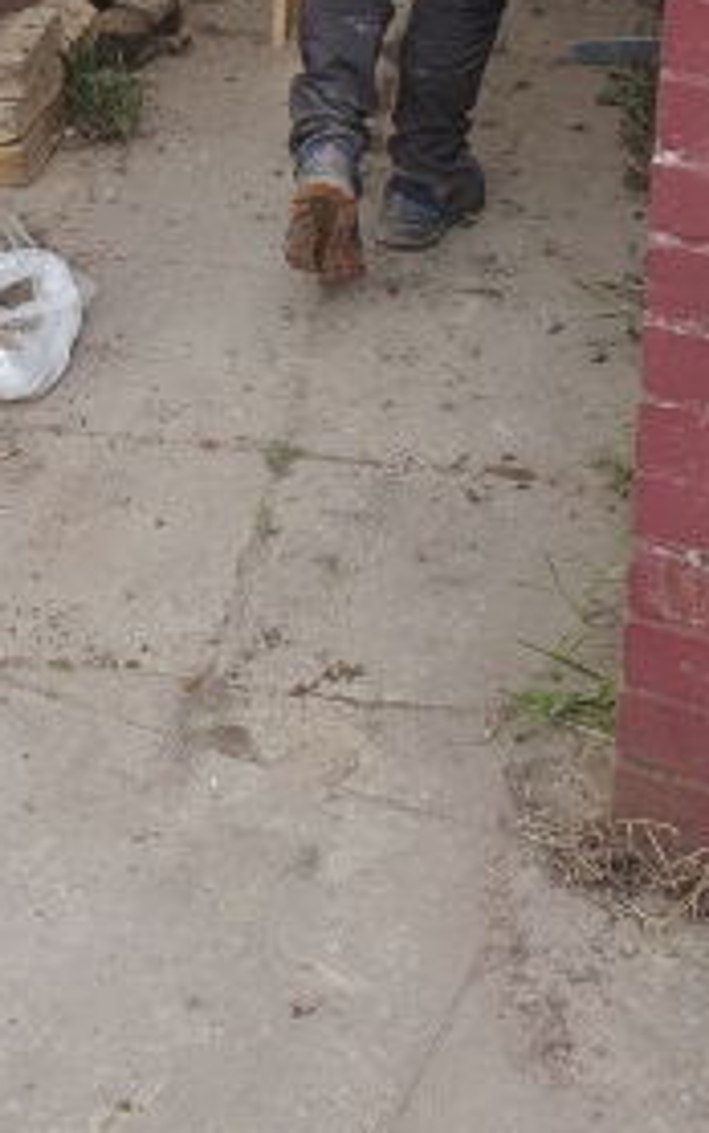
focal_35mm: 66
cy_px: -100
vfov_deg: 28.4
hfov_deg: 19.7
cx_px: 265
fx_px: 2038
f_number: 2.4
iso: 50
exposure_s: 1/397
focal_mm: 4.32
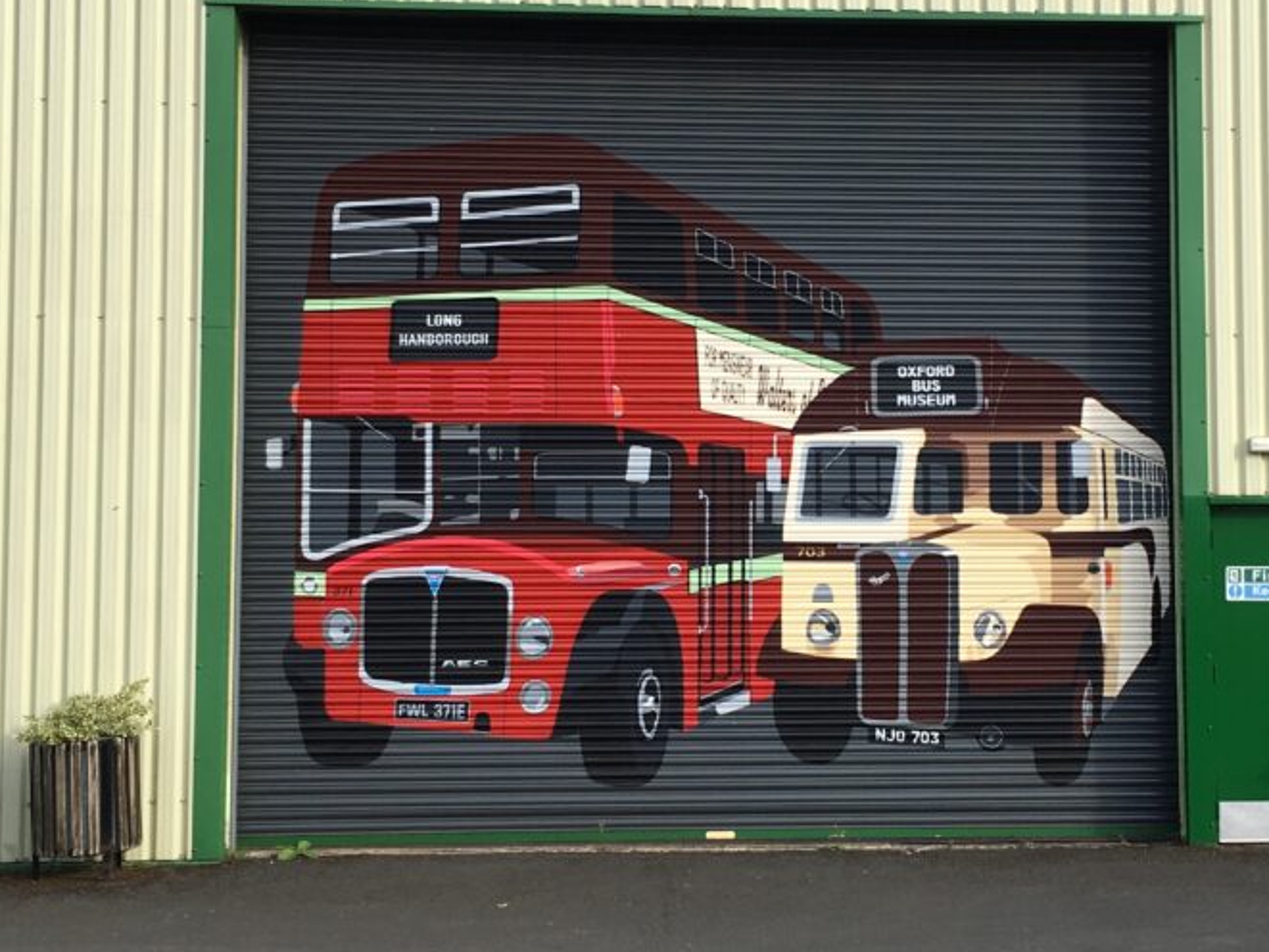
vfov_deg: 25.7
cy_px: 433
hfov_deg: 33.5
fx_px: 2090
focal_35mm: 57
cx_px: 849
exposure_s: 1/478
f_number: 2.2
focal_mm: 4.15
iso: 25
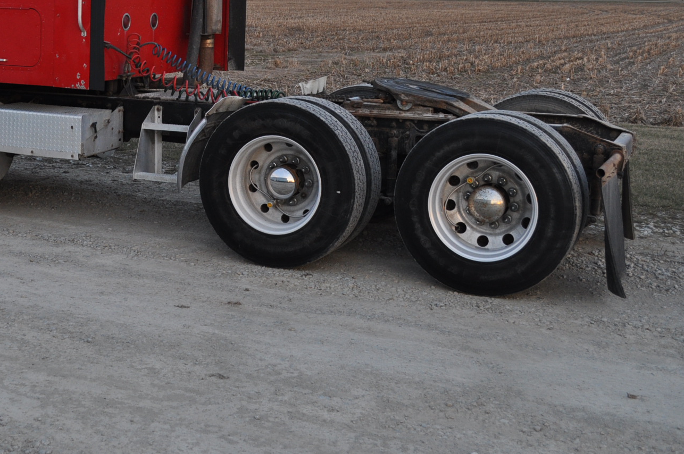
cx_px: 156
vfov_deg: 22.2
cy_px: 78
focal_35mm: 60
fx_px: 1139
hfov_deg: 32.7
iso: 400
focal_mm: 24
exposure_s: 1/125
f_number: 5.6
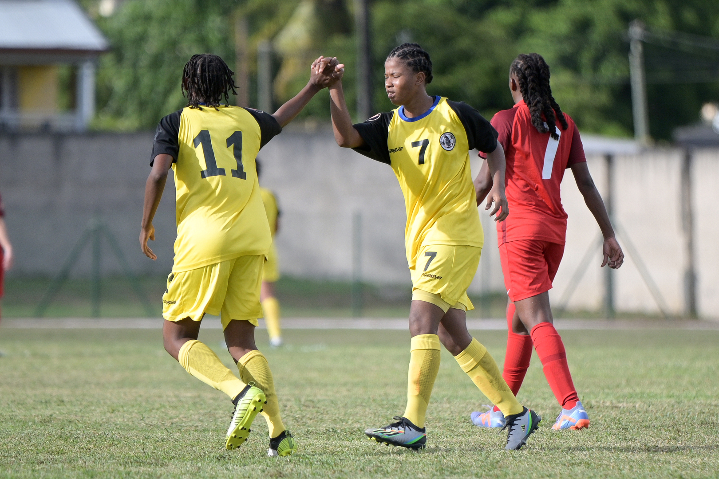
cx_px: 360
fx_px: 3994
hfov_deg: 10.3
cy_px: 240
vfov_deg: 6.9
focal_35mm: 200
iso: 360
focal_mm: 200
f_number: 2.8
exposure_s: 1/5000
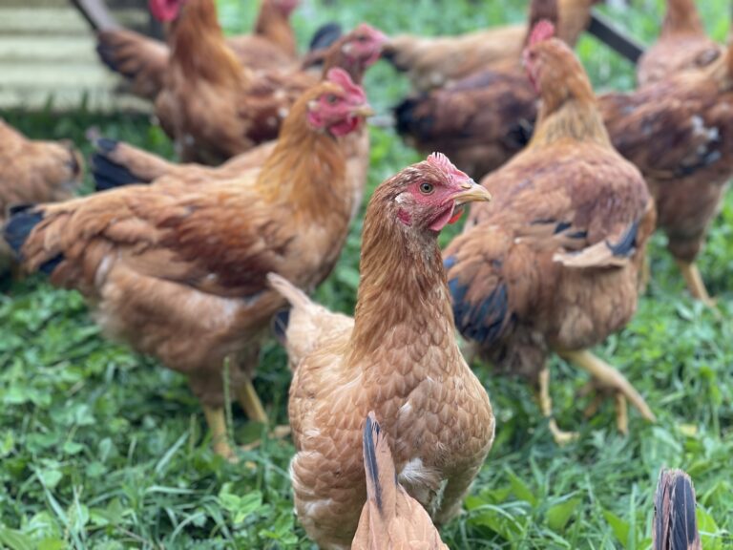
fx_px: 1101
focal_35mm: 52
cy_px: 275
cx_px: 366
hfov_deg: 36.8
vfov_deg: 28.0
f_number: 2
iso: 32
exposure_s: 1/122
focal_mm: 6
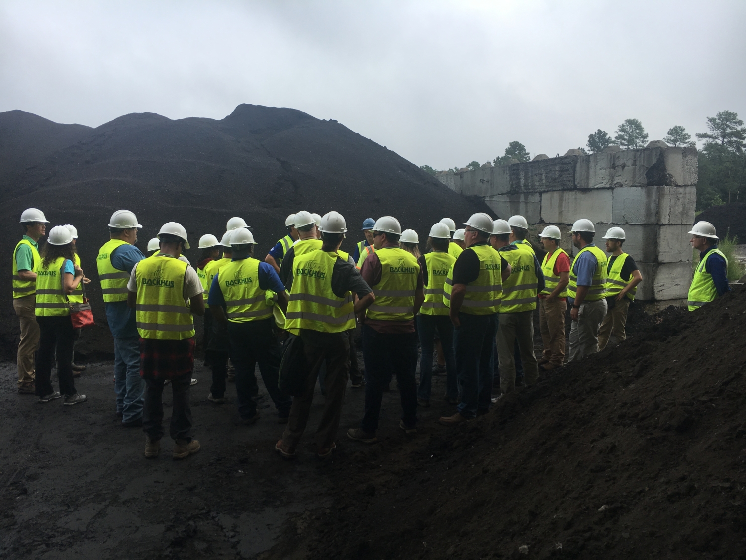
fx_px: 625
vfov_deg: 48.2
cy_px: 280
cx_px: 373
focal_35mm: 29
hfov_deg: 61.7
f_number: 2.2
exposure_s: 1/962
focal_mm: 4.15
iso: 25
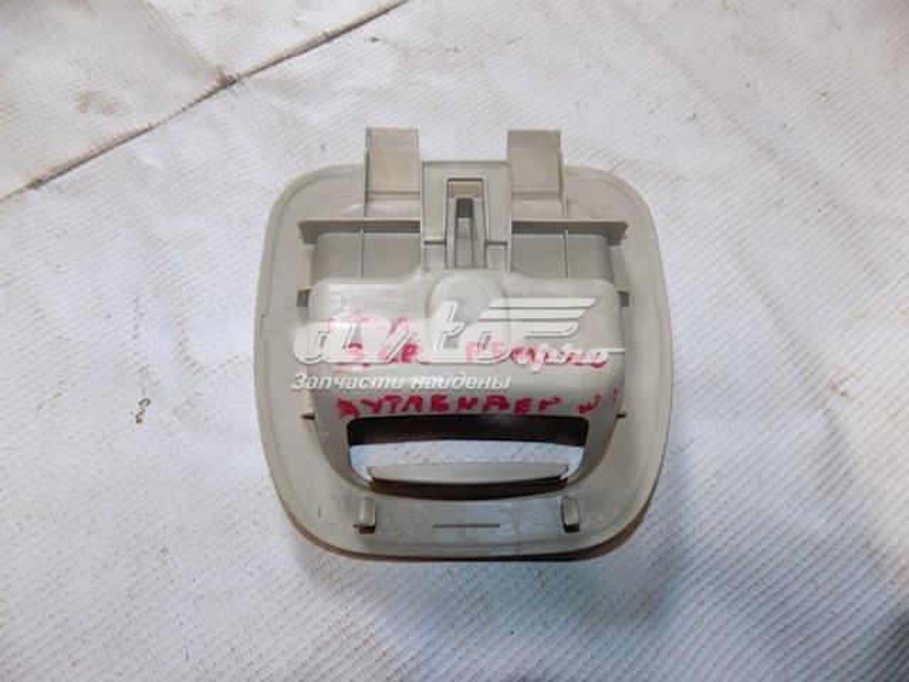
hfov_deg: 73.9
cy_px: 341
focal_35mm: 23
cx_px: 454
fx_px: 604
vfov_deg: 58.9
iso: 140
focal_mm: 4
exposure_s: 1/30
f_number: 3.1
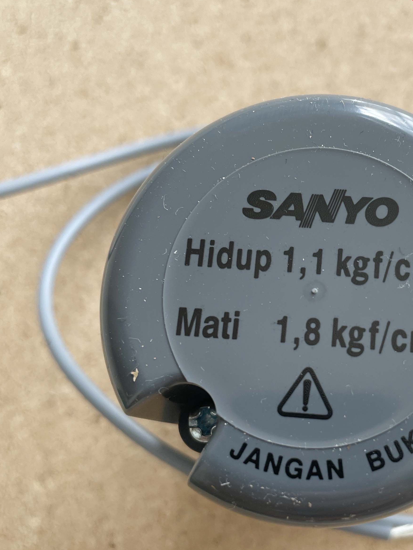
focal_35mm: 45
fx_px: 716
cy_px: 277
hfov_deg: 31.4
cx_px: 326
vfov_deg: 42.1
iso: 40
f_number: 1.6
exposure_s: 1/121
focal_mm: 4.2
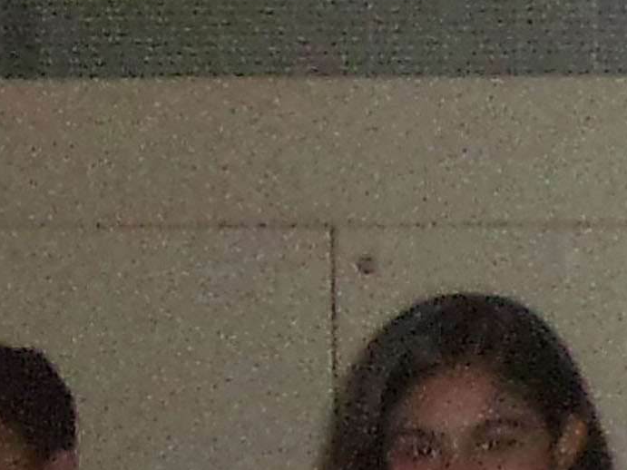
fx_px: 2898
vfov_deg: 8.6
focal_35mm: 160
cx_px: 1719
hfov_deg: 10.0
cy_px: 1074
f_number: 3.3
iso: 320
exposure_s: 1/34
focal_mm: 4.3
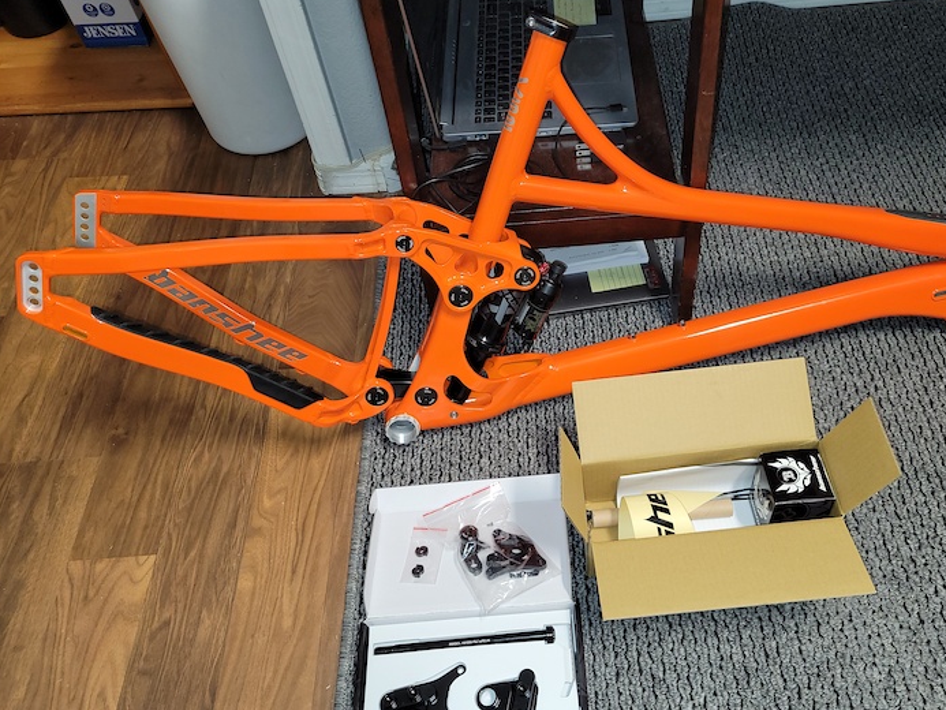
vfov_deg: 46.7
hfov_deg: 59.7
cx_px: 545
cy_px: 400
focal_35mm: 30
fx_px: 820
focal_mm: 5.4
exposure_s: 1/24
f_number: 1.8
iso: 100
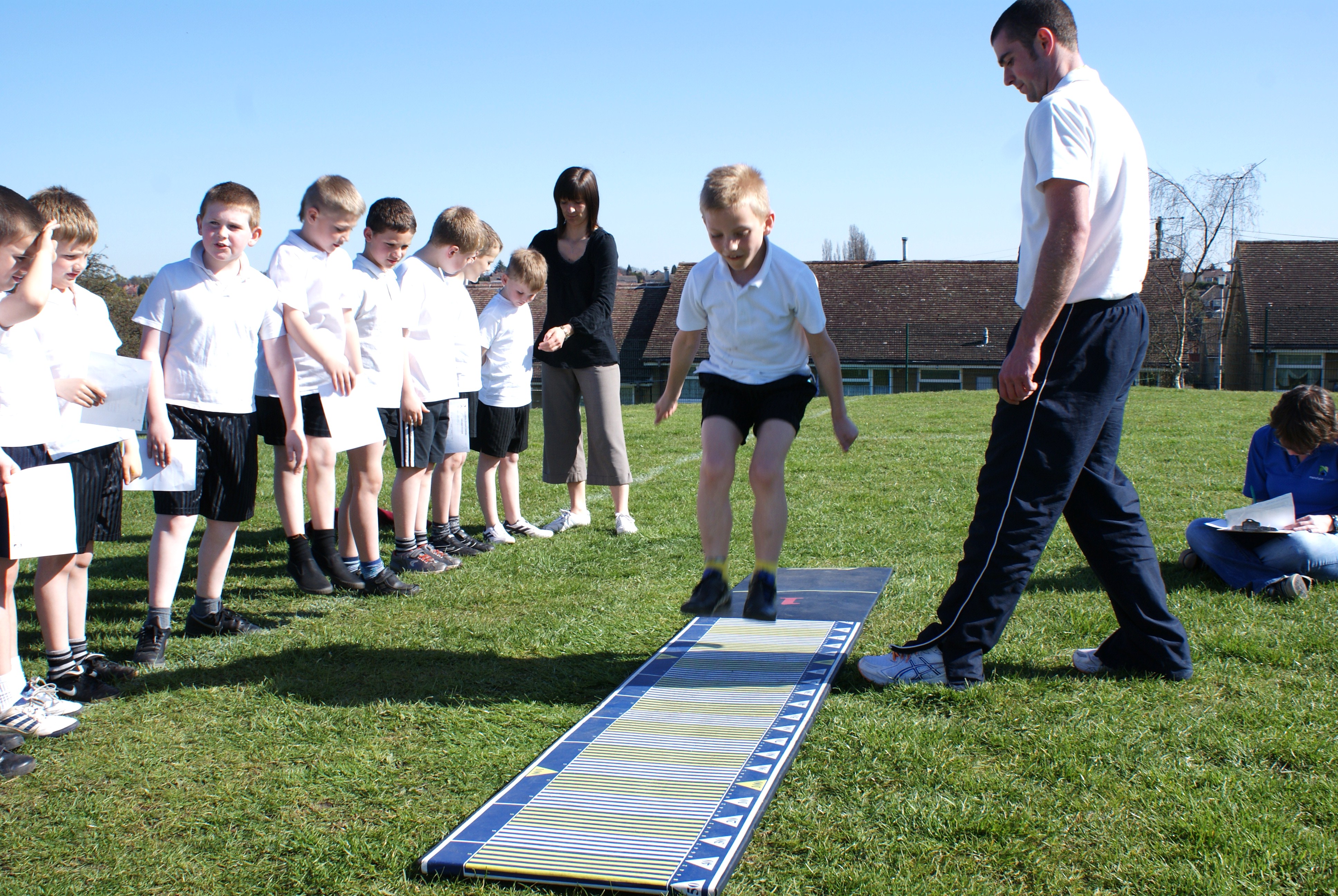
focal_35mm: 36
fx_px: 1340
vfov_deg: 37.0
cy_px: 448
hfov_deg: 53.1
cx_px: 669
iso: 100
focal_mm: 24
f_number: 10
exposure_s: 1/160
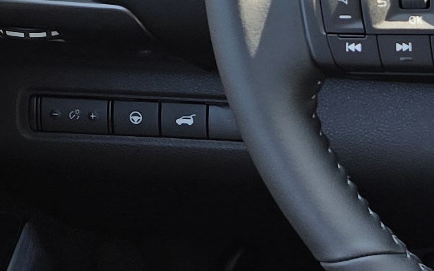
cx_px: 741
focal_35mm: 154
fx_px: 1822
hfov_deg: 12.6
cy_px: 366
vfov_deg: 8.4
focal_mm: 6.3
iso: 32
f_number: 1.7
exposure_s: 1/180
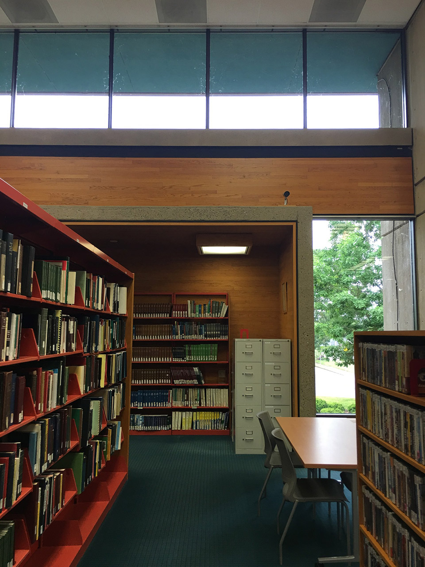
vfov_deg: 61.7
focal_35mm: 29
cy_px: 284
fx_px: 475
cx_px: 212
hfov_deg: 48.2
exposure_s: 1/30
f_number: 2.2
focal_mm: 4.15
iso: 25
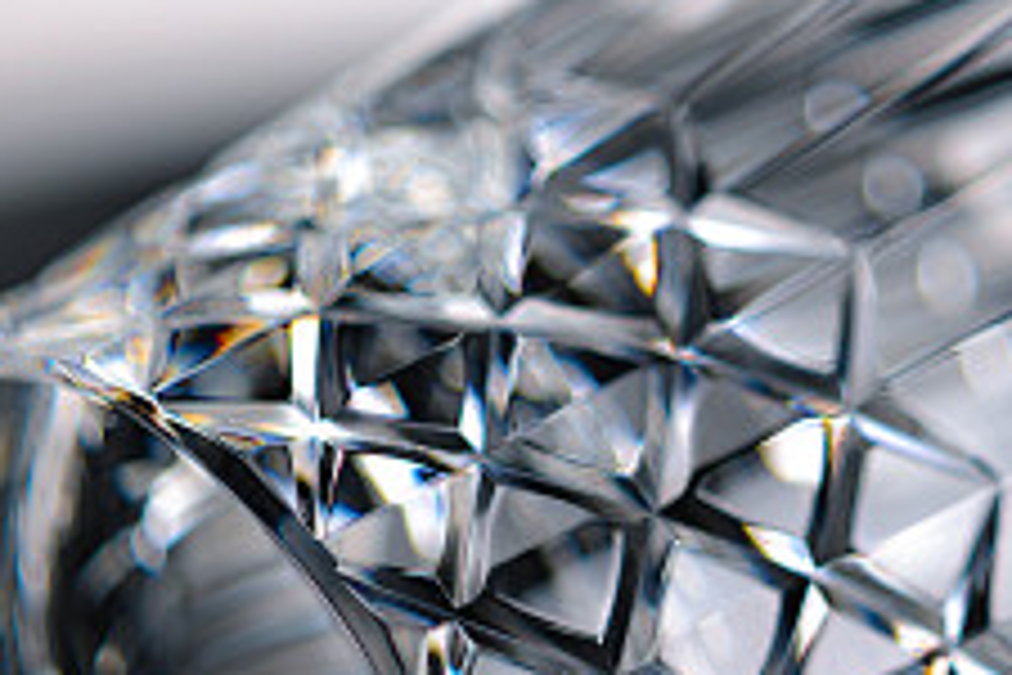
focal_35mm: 293
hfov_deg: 7.0
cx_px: 855
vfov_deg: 4.7
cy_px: 605
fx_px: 8236
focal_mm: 100
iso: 50
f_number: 2.8
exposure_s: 1/160
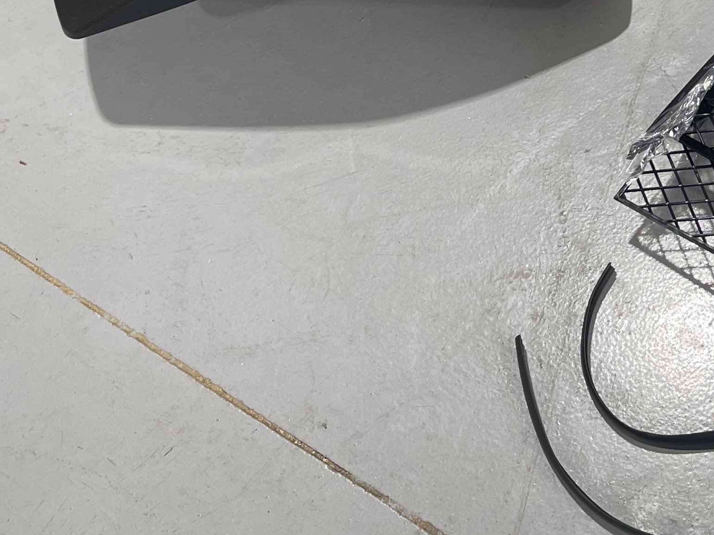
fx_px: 1402
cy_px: -71
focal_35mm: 68
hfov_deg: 25.2
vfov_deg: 20.5
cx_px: 896
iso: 64
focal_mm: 5.1
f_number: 1.6
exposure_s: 1/120
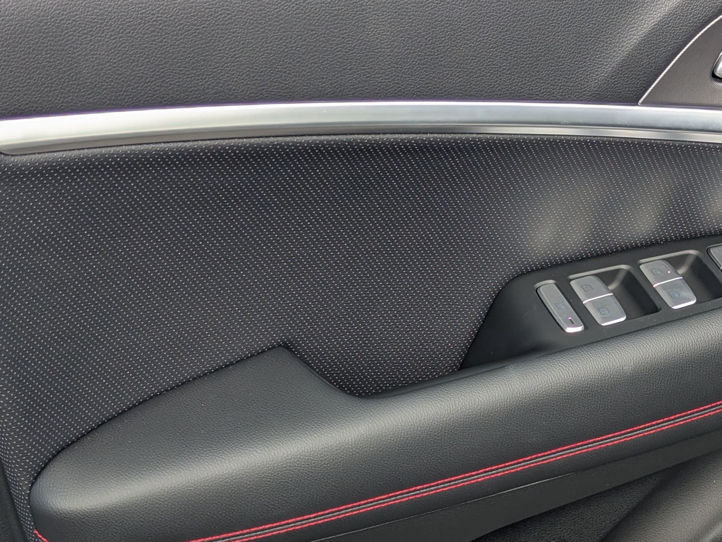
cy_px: 392
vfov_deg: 16.4
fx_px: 1877
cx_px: 523
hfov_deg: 21.6
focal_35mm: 90
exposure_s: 1/672
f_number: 1.85
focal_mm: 6.81
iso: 41
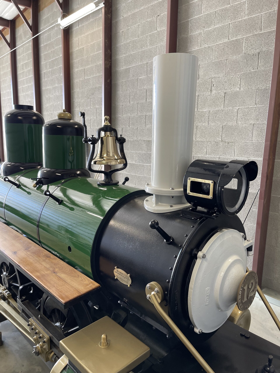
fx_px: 270
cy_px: 186
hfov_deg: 54.9
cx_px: 140
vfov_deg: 69.4
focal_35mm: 25
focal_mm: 5.1
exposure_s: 1/121
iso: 125
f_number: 1.6
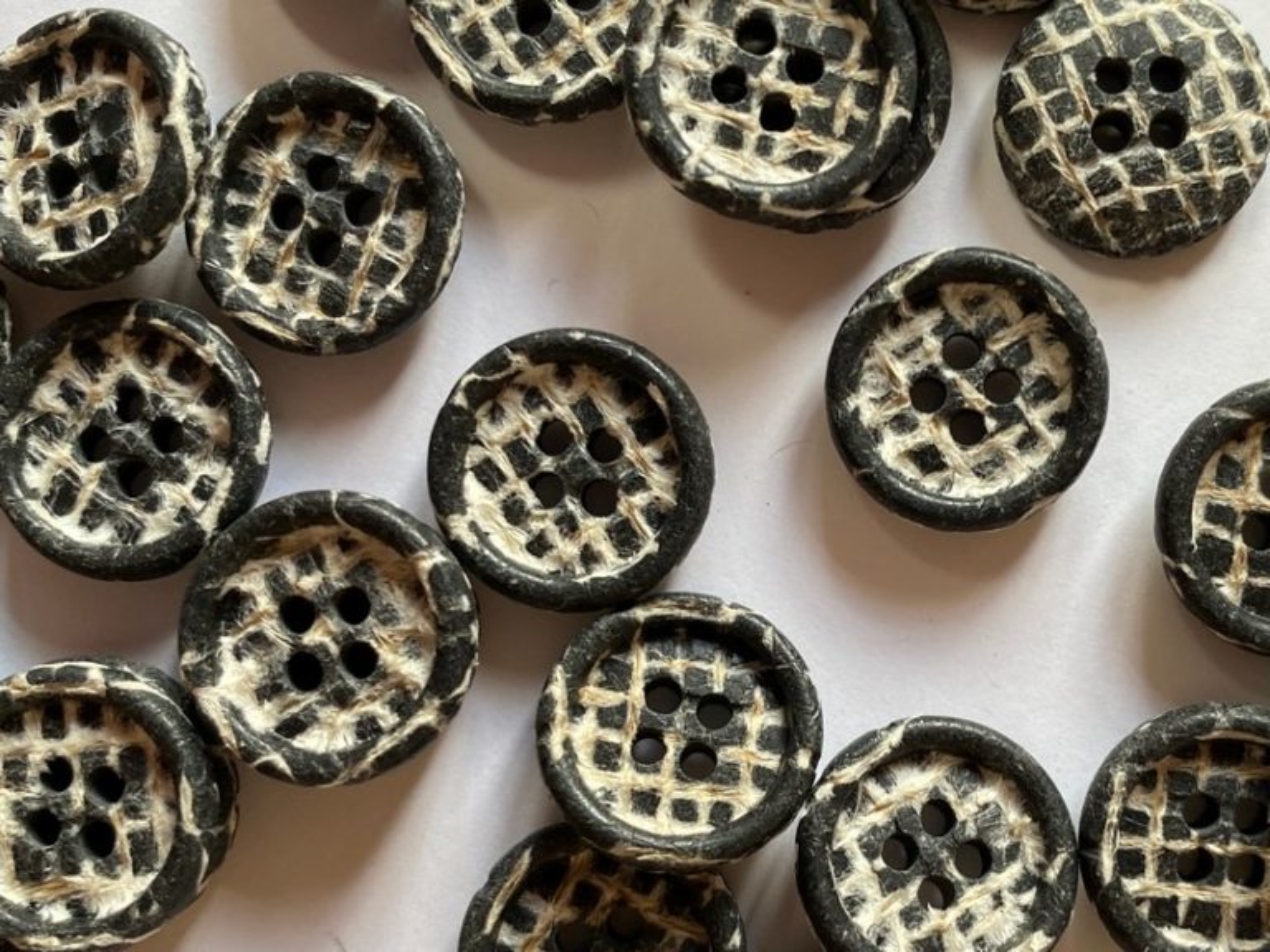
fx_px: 954
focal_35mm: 26
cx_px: 635
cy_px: 476
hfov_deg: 67.3
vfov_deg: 53.1
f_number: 1.8
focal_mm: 4.25
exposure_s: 1/103
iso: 125
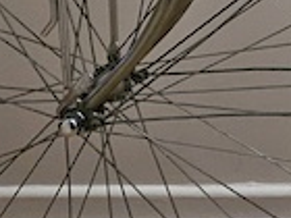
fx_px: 1101
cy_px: -216
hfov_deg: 12.9
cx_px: 599
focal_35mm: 131
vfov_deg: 10.4
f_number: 1.8
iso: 1600
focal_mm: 5.4
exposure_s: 1/60
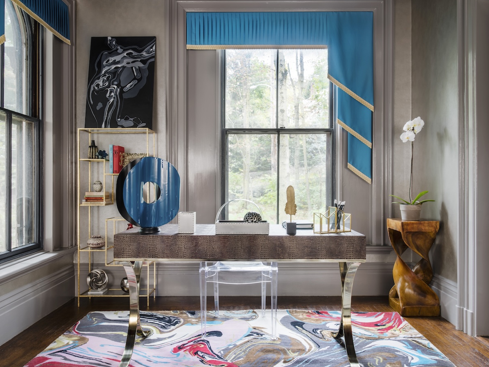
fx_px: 381
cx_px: 212
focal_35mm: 27
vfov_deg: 51.4
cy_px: 181
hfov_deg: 65.1
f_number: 8
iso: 100
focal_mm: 24
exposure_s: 1/4
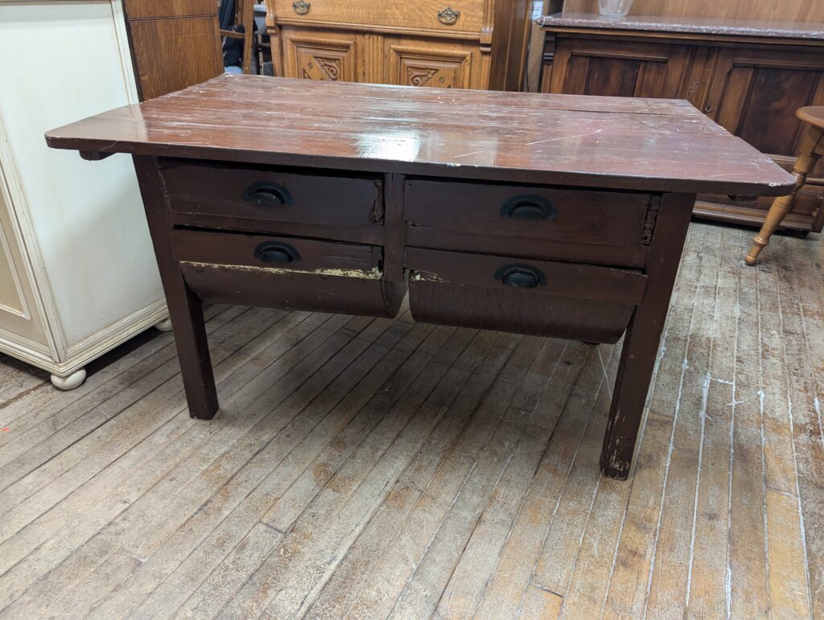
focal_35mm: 24
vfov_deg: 56.9
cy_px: 310
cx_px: 412
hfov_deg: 71.5
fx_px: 572
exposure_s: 1/24
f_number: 1.85
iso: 315
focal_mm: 6.81
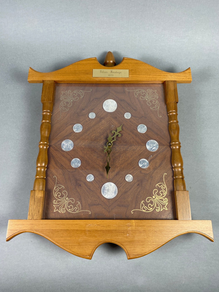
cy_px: 146
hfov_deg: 53.1
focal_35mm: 26
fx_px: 219
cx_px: 110
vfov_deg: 67.3
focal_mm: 4.25
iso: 125
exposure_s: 1/120
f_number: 1.8
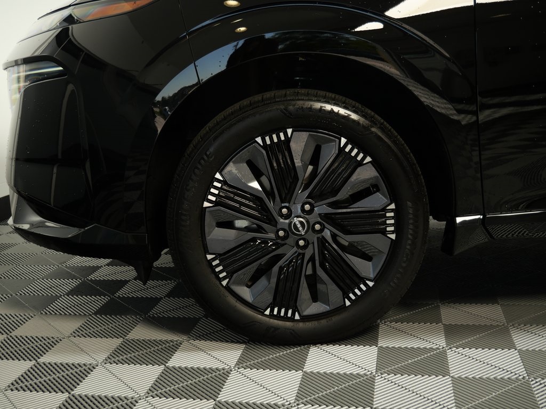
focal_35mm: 46
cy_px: 204
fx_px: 726
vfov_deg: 31.5
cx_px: 273
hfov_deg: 41.2
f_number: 4.3
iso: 250
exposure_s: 1/250
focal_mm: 23
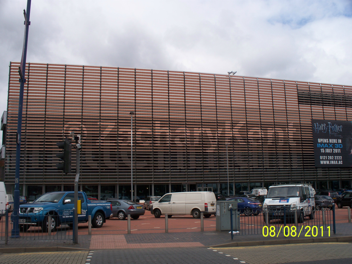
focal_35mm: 36
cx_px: 176
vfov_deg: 39.7
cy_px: 132
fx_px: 366
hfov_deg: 51.4
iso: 64
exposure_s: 1/500
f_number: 5
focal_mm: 7.54
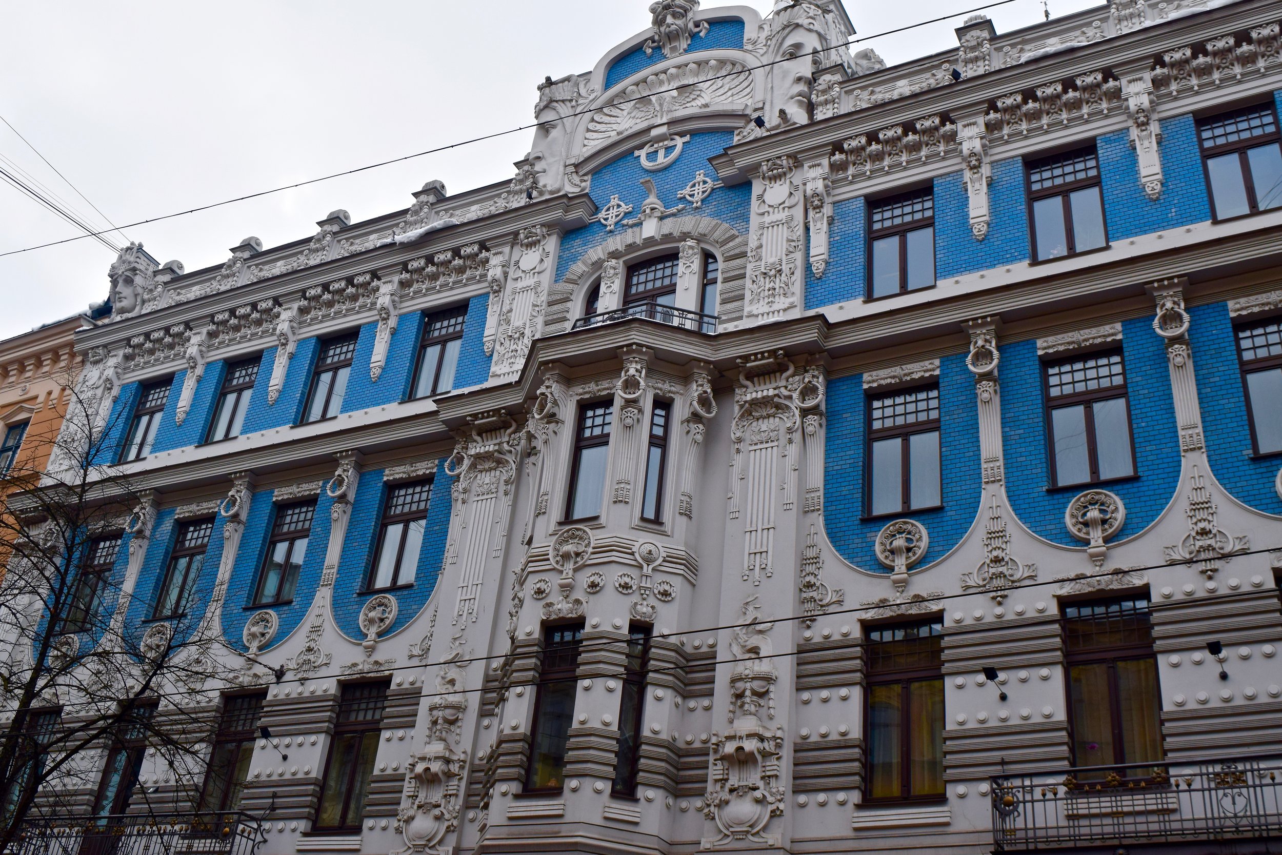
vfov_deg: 35.5
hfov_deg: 51.3
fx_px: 1335
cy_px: 428
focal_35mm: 38
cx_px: 641
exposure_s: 1/250
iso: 360
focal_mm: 25
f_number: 8
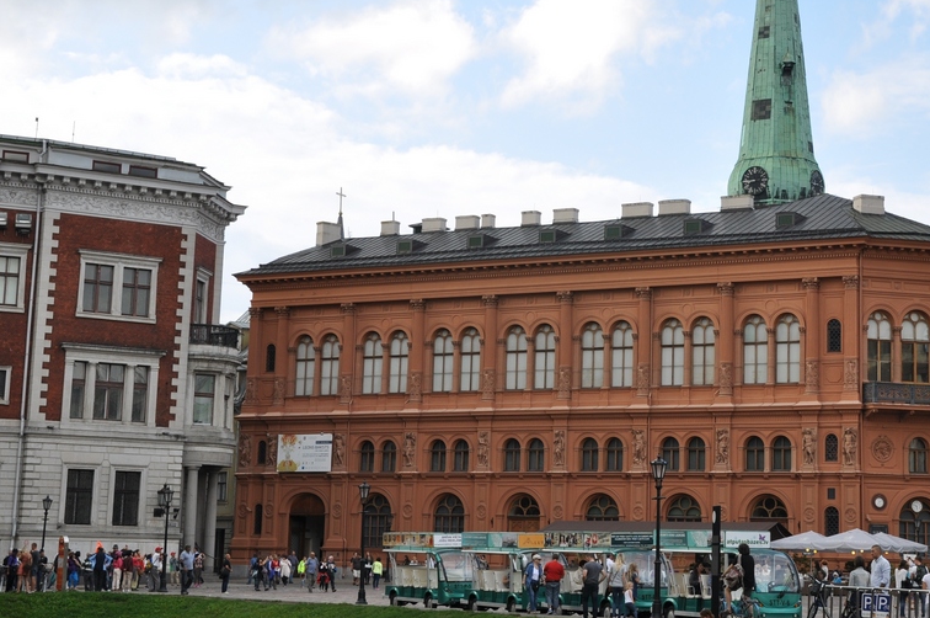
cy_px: 211
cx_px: 588
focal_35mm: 74
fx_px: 1904
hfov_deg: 27.3
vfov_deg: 18.4
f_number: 7.1
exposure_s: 1/250
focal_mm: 31
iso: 200
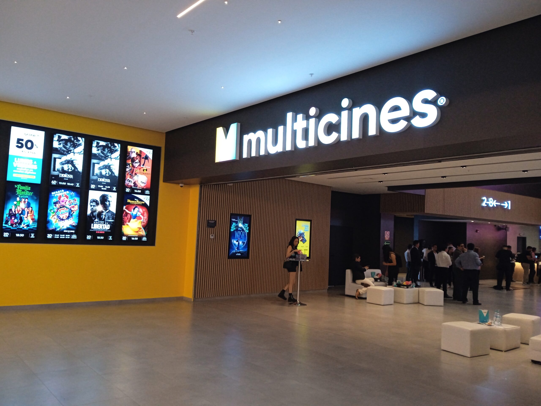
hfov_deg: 63.4
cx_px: 270
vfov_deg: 49.7
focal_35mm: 28
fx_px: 438
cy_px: 203
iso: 365
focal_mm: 3.43
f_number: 2.2
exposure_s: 1/25
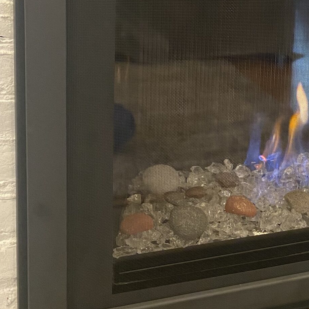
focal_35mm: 64
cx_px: 320
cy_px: 50
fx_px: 646
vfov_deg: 26.3
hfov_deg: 25.4
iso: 500
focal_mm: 4.25
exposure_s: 1/60
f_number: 1.8
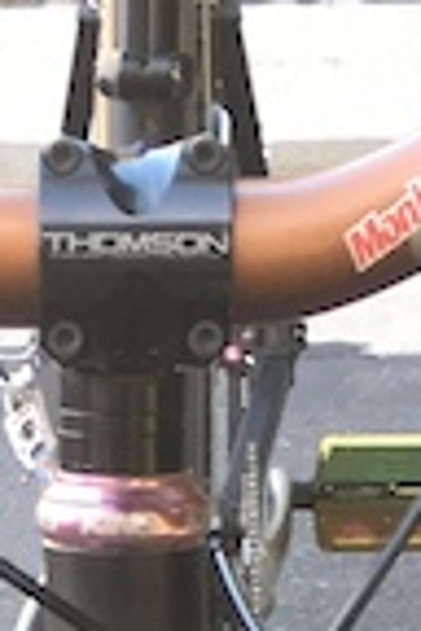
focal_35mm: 214
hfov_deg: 6.4
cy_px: 1775
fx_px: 3754
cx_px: 118
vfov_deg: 8.4
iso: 32
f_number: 2.2
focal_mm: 4.15
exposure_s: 1/60
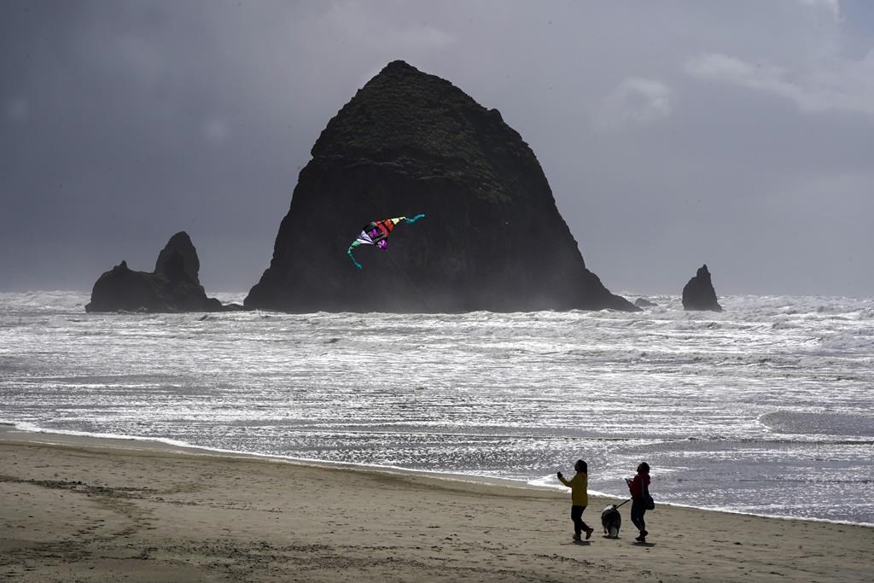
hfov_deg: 20.4
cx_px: 437
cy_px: 292
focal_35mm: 100
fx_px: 2428
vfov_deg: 13.7
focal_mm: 100
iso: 800
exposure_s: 1/2000
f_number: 22
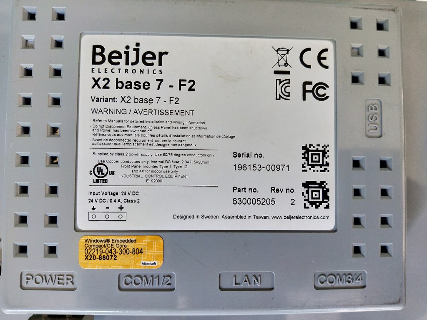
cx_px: 214
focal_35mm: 23
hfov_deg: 73.9
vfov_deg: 58.9
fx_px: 284
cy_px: 160
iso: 68
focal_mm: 3.99
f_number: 1.7
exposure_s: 1/50
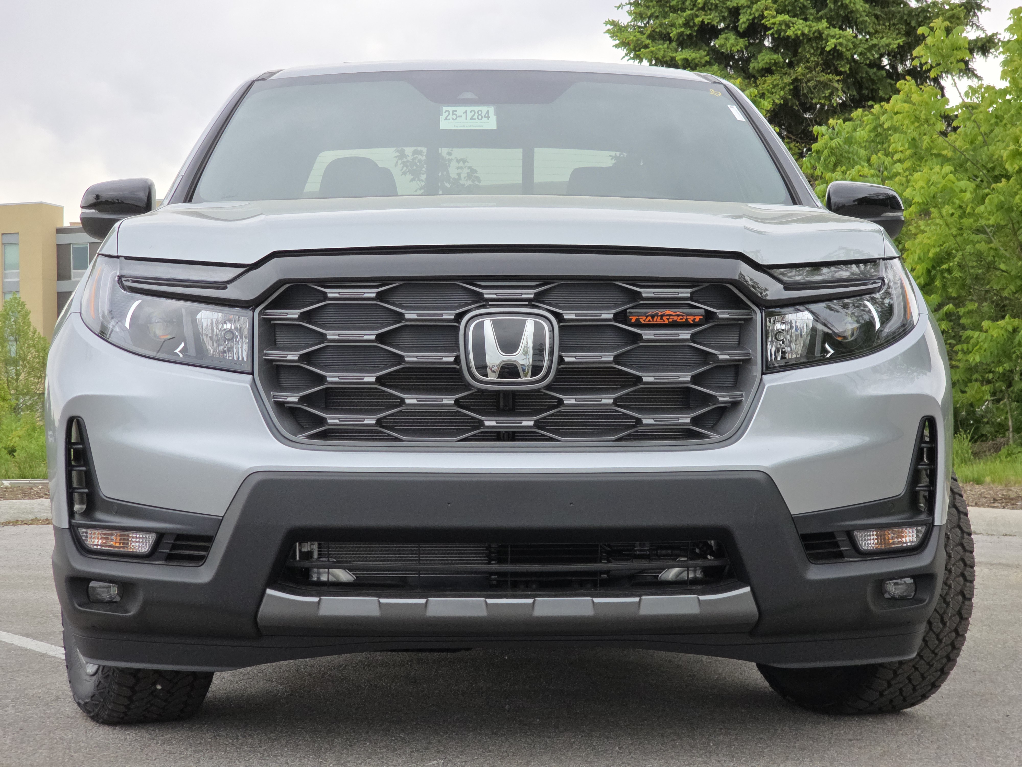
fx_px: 2037
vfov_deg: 21.3
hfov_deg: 28.2
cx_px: 511
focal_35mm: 69
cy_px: 384
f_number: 2.4
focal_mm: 7.9
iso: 50
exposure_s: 1/970
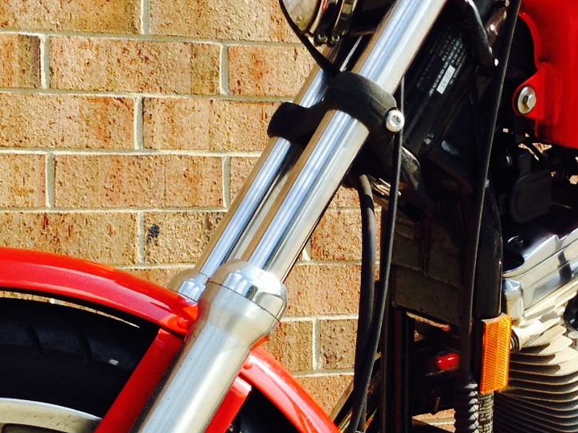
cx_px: 409
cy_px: 198
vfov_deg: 15.7
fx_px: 1569
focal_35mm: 94
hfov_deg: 20.8
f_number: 2.4
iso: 50
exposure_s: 1/763
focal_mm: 4.12
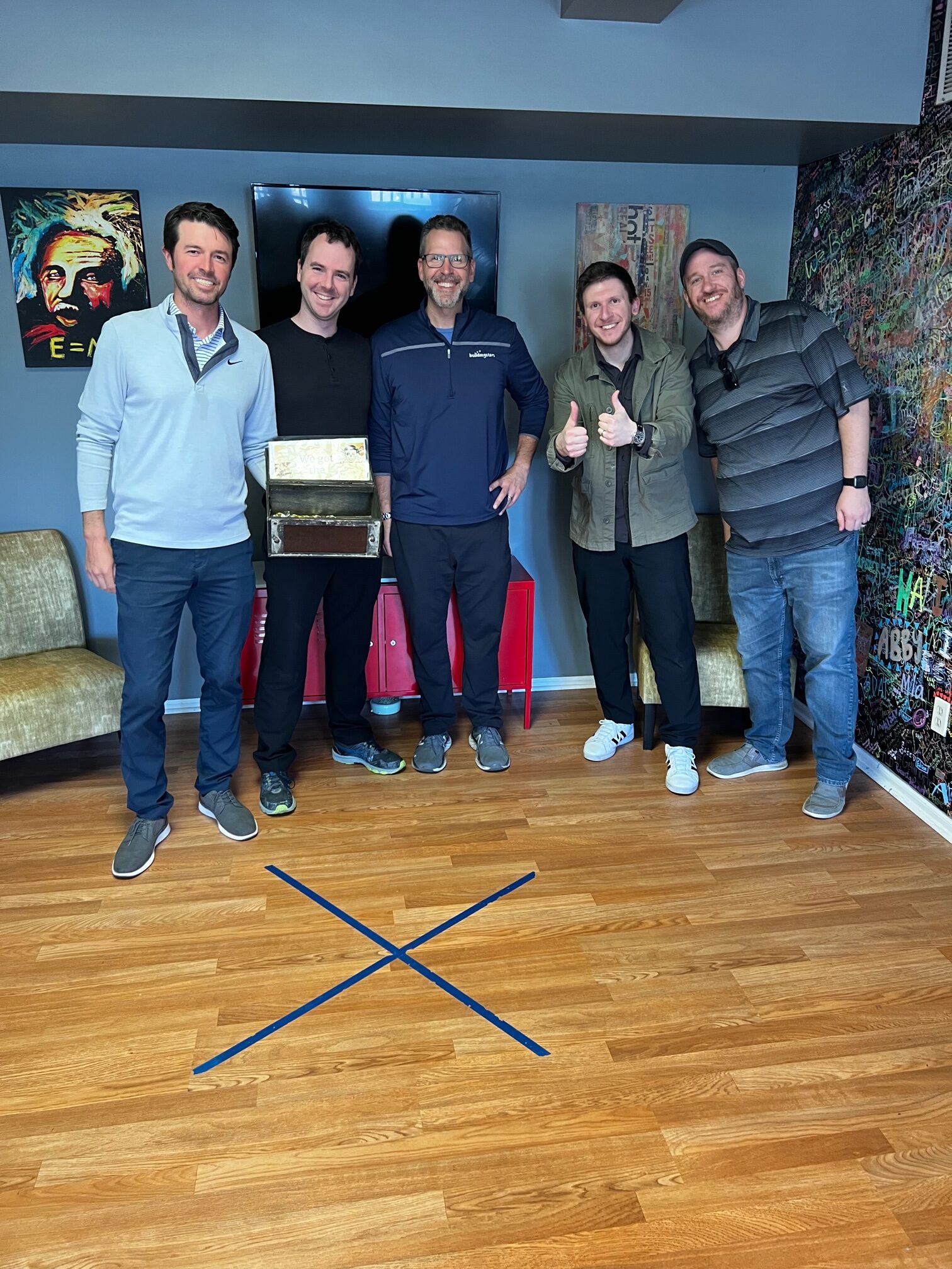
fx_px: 953
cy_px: 634
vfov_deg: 67.3
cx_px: 476
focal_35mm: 26
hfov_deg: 53.1
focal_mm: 5.7
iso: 250
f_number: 1.5
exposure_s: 1/60
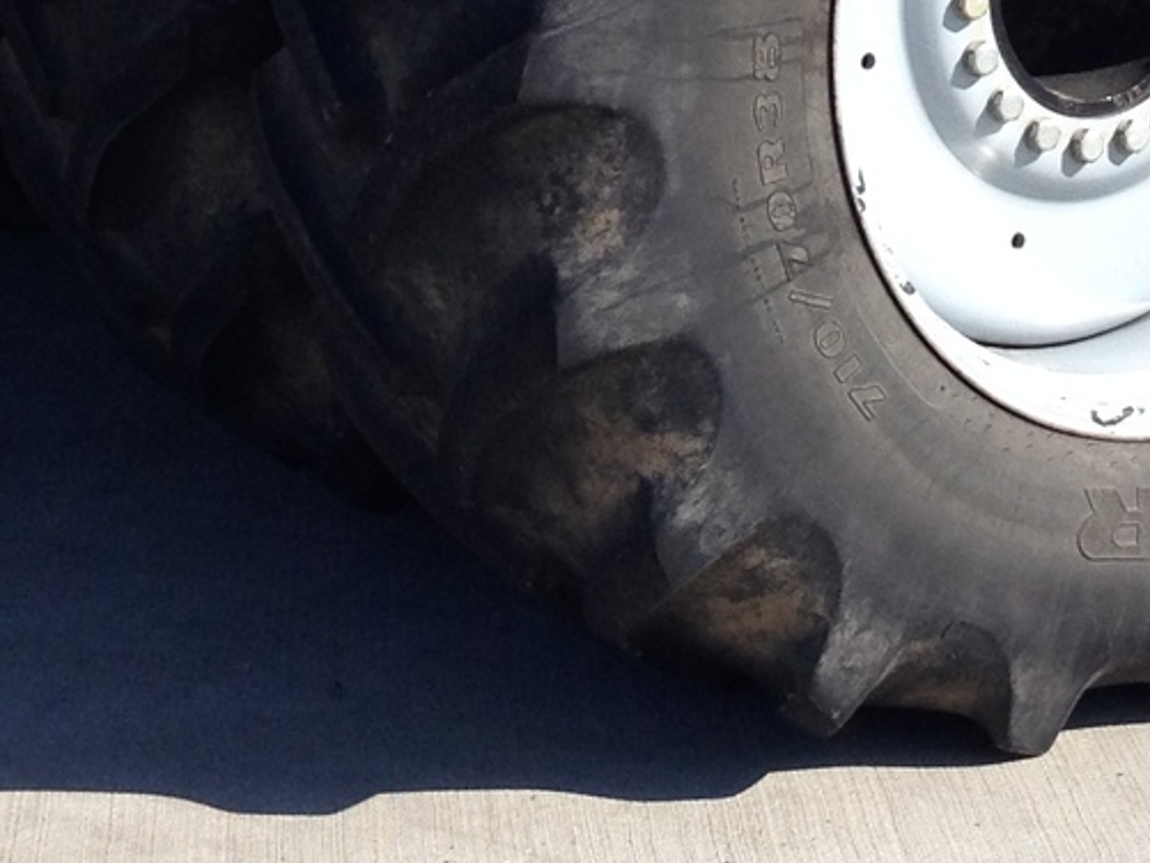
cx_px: 1026
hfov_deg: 13.7
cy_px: -514
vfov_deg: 10.0
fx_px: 4752
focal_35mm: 143
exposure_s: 1/1346
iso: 64
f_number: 2.4
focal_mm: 4.28
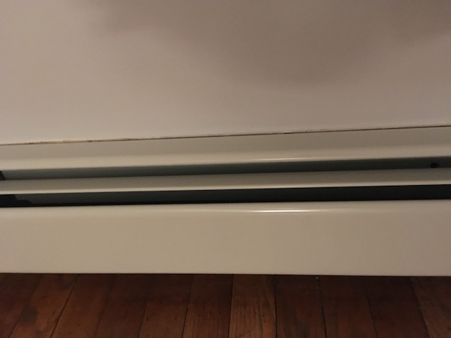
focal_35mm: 29
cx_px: 226
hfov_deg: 61.7
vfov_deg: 48.2
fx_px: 378
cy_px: 169
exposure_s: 1/15
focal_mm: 4.15
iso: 640
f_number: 2.2
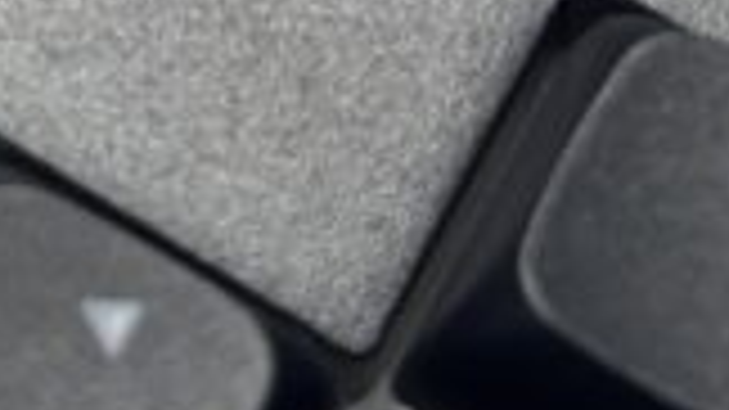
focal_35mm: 179
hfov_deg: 11.6
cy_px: -536
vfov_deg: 6.5
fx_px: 3459
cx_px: -315
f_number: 1.5
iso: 50
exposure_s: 1/121
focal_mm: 5.7
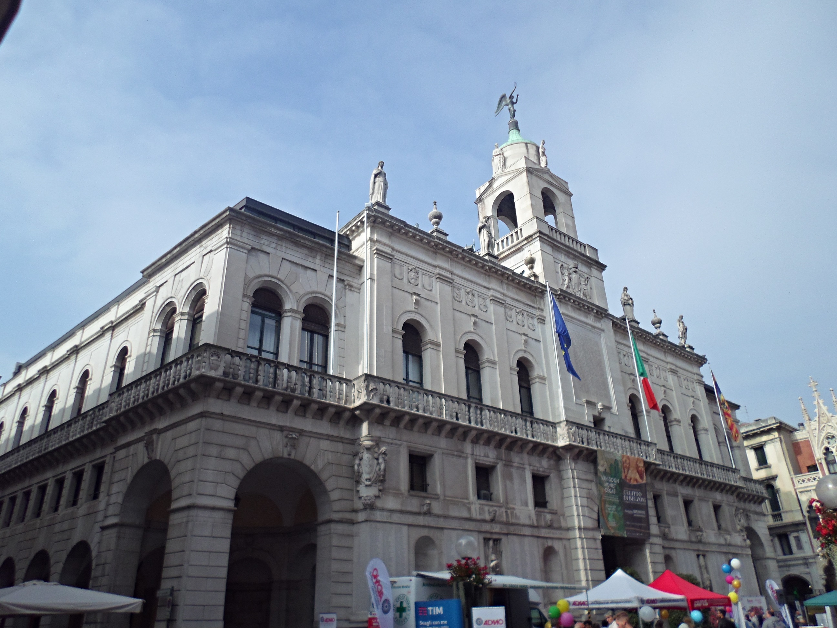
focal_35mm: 25
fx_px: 604
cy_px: 314
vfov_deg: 54.9
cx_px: 418
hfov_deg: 69.4
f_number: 9.2
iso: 100
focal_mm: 4.5
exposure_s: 1/180
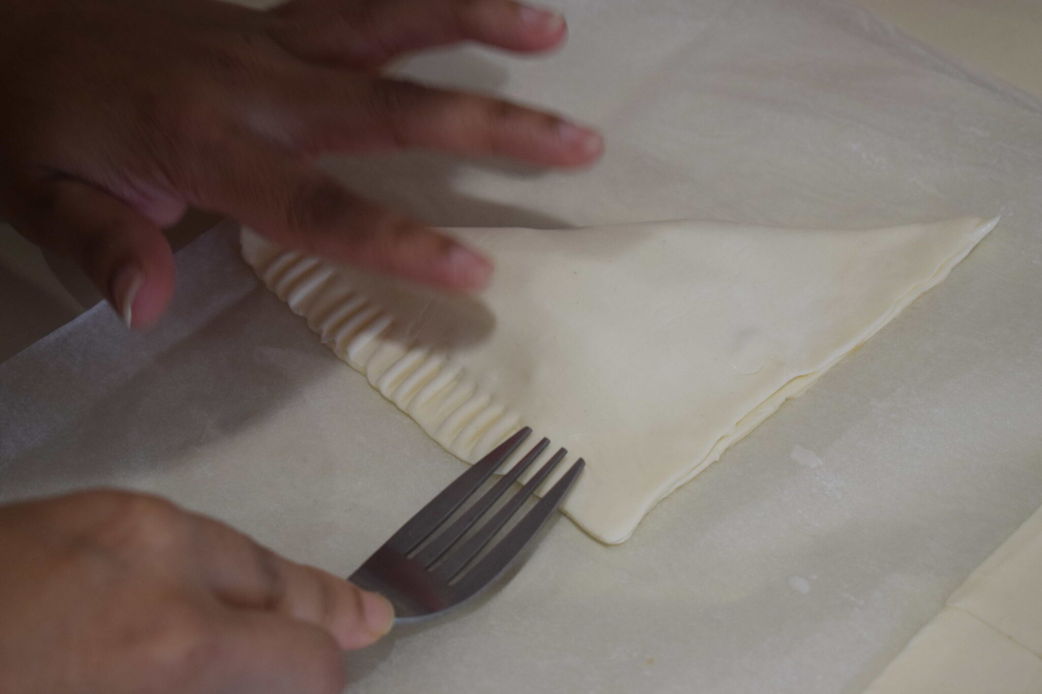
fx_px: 2388
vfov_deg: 16.6
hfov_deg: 24.6
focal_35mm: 82
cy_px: 347
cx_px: 521
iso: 720
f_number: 5.6
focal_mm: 55
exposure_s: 1/60
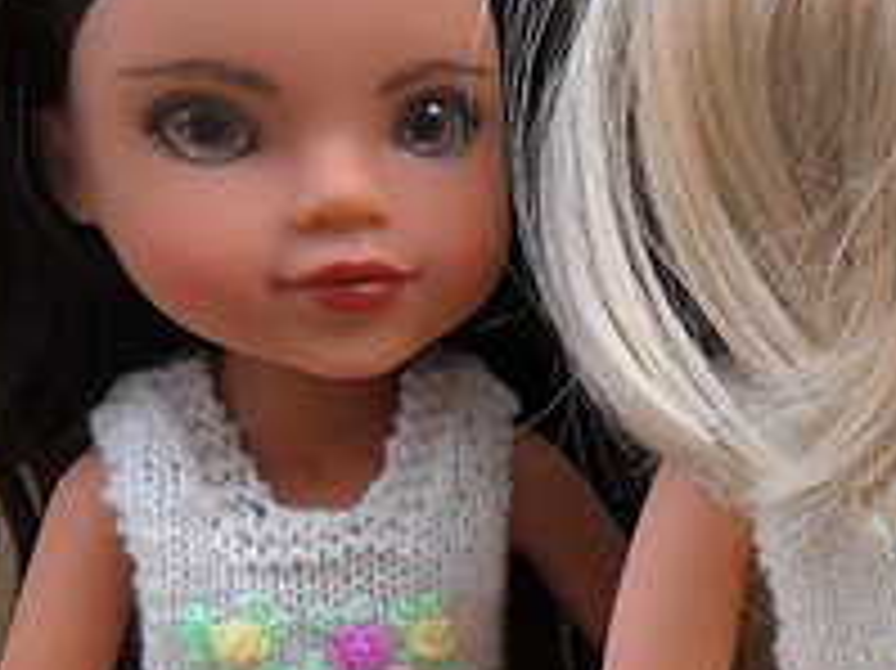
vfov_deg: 21.1
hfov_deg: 25.7
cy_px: 605
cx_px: 1063
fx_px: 1759
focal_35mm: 68
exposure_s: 1/125
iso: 100
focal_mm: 4.9
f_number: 3.5
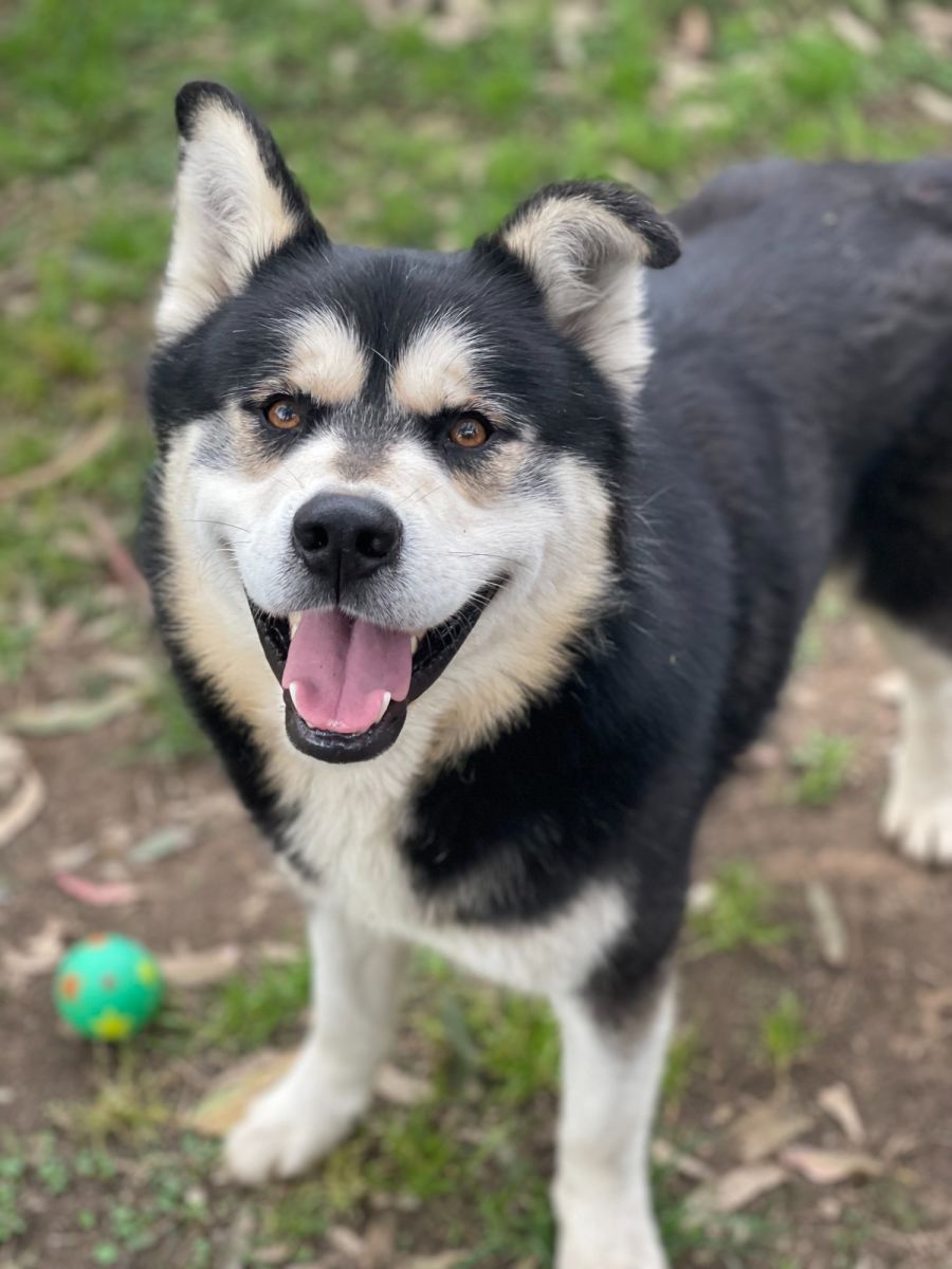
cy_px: 634
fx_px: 2347
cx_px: 476
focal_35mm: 64
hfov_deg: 22.9
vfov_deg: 30.3
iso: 80
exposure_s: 1/121
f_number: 2.2
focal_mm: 7.5
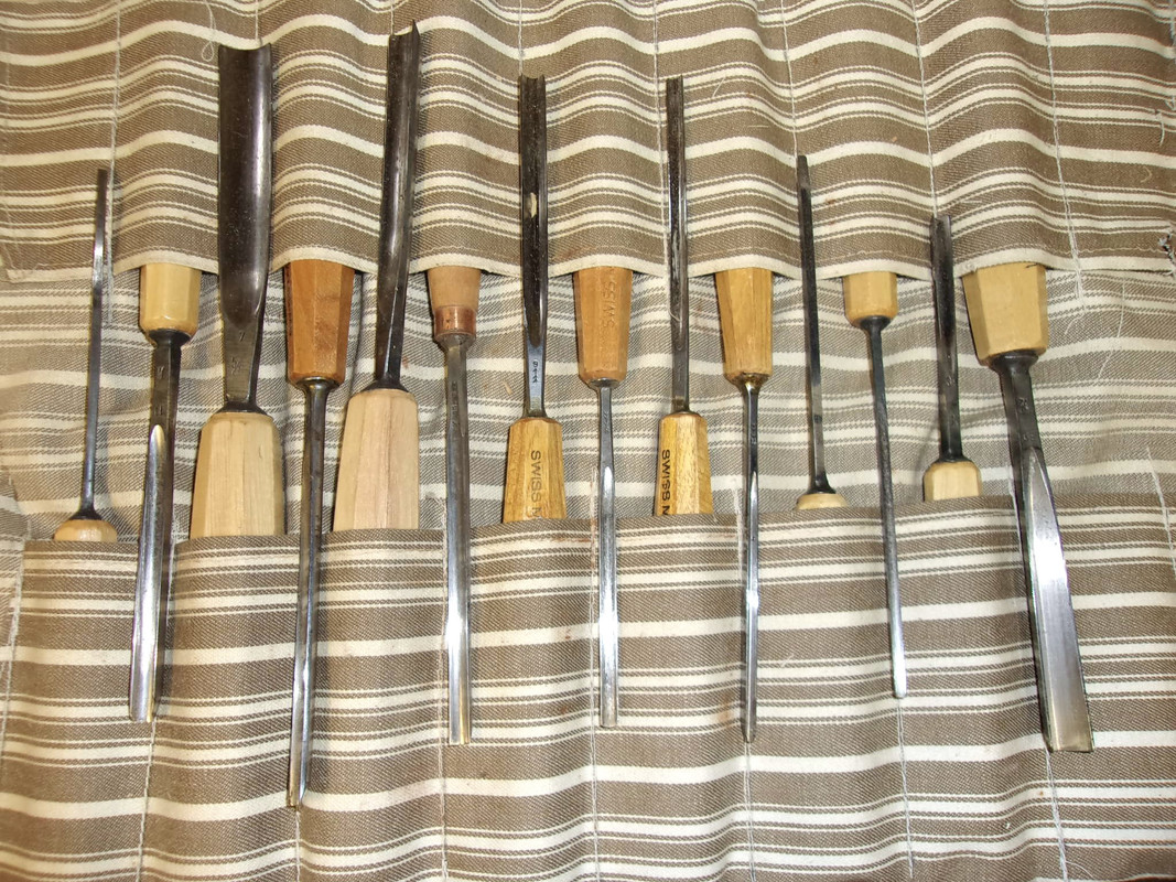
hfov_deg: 65.3
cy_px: 441
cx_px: 588
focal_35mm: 27
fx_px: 917
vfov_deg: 51.3
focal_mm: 4.9
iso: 100
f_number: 3
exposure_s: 1/34
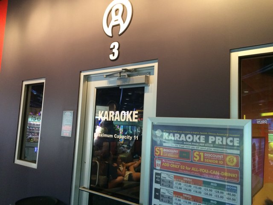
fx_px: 229
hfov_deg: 61.7
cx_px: 136
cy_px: 102
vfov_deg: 48.2
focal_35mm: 29
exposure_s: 1/30
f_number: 2.2
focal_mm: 4.15
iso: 250
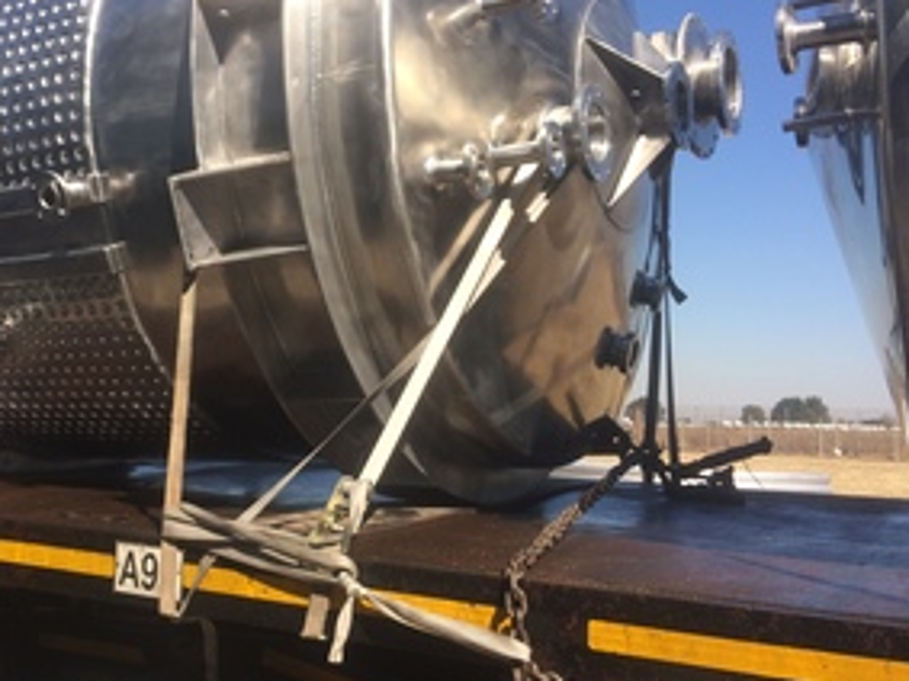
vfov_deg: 35.1
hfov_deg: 45.4
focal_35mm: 41
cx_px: 347
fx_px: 1076
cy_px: 312
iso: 32
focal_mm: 4.15
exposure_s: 1/1520
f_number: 2.2
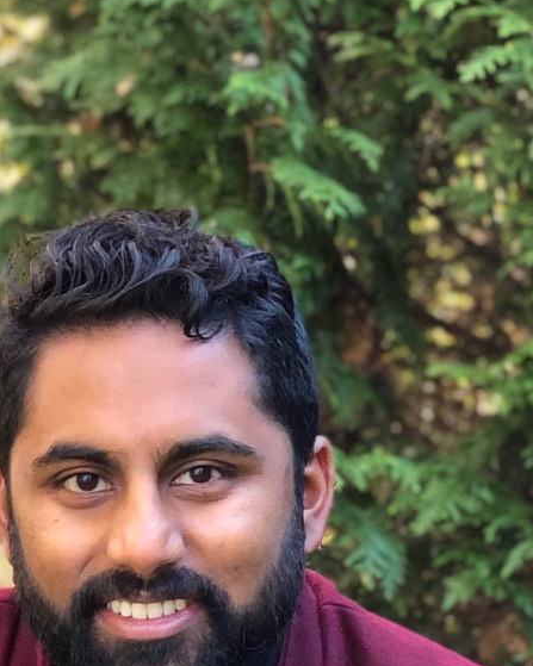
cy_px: 1053
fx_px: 3609
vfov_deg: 10.2
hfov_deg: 8.4
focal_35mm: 183
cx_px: 156
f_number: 2.4
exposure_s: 1/60
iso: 100
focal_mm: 6
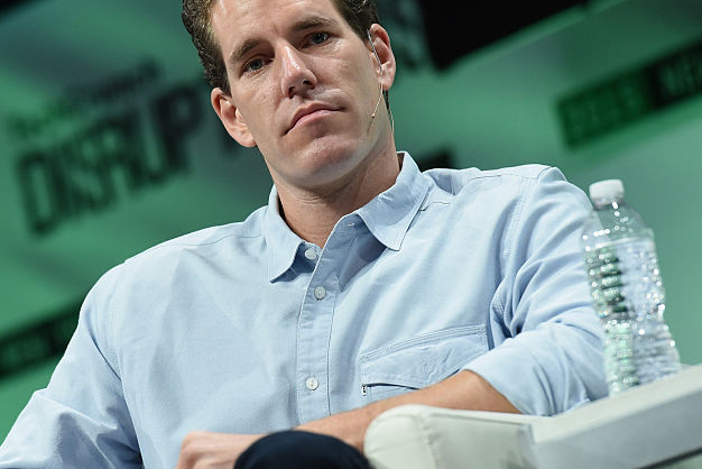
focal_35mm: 327
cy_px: 228
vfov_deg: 4.2
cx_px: 251
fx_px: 6379
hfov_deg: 6.3
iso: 2000
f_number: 4
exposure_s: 1/400
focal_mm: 200
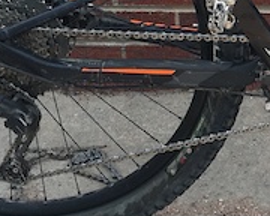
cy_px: -106
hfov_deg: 14.4
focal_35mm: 126
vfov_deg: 11.7
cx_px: 390
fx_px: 1007
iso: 25
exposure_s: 1/334
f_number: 2.2
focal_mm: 4.15
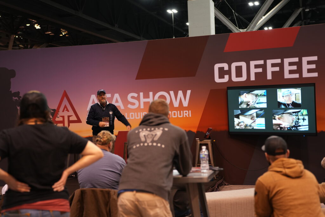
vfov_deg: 25.1
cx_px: 162
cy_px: 108
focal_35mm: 54
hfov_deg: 36.9
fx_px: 488
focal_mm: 54
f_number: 2.2
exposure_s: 1/60
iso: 640
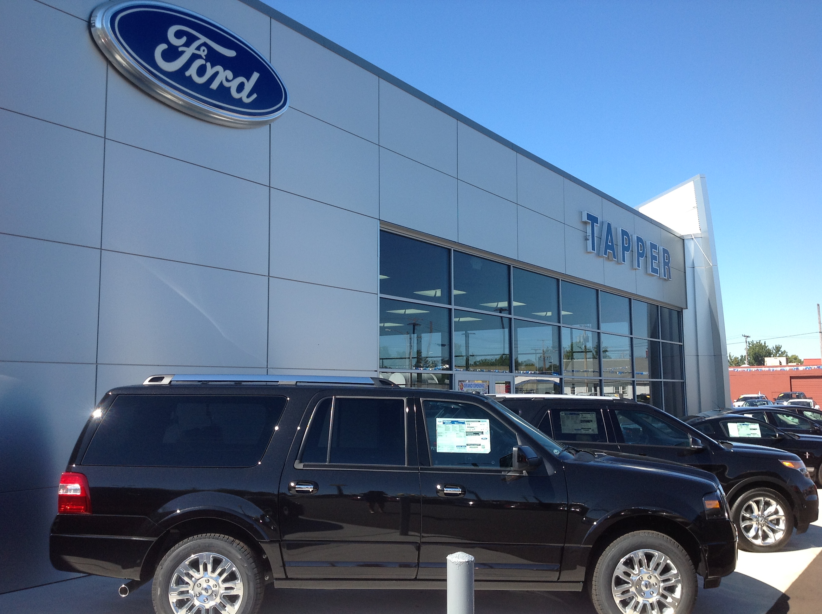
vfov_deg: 40.6
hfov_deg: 52.7
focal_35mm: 35
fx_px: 830
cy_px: 307
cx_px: 411
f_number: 2.4
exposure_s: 1/796
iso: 80
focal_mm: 4.28
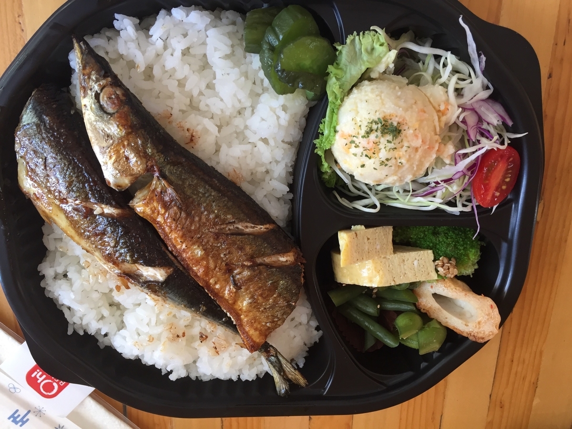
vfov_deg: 48.2
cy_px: 214
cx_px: 286
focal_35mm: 29
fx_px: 479
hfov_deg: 61.7
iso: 64
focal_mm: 4.15
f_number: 2.2
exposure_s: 1/30
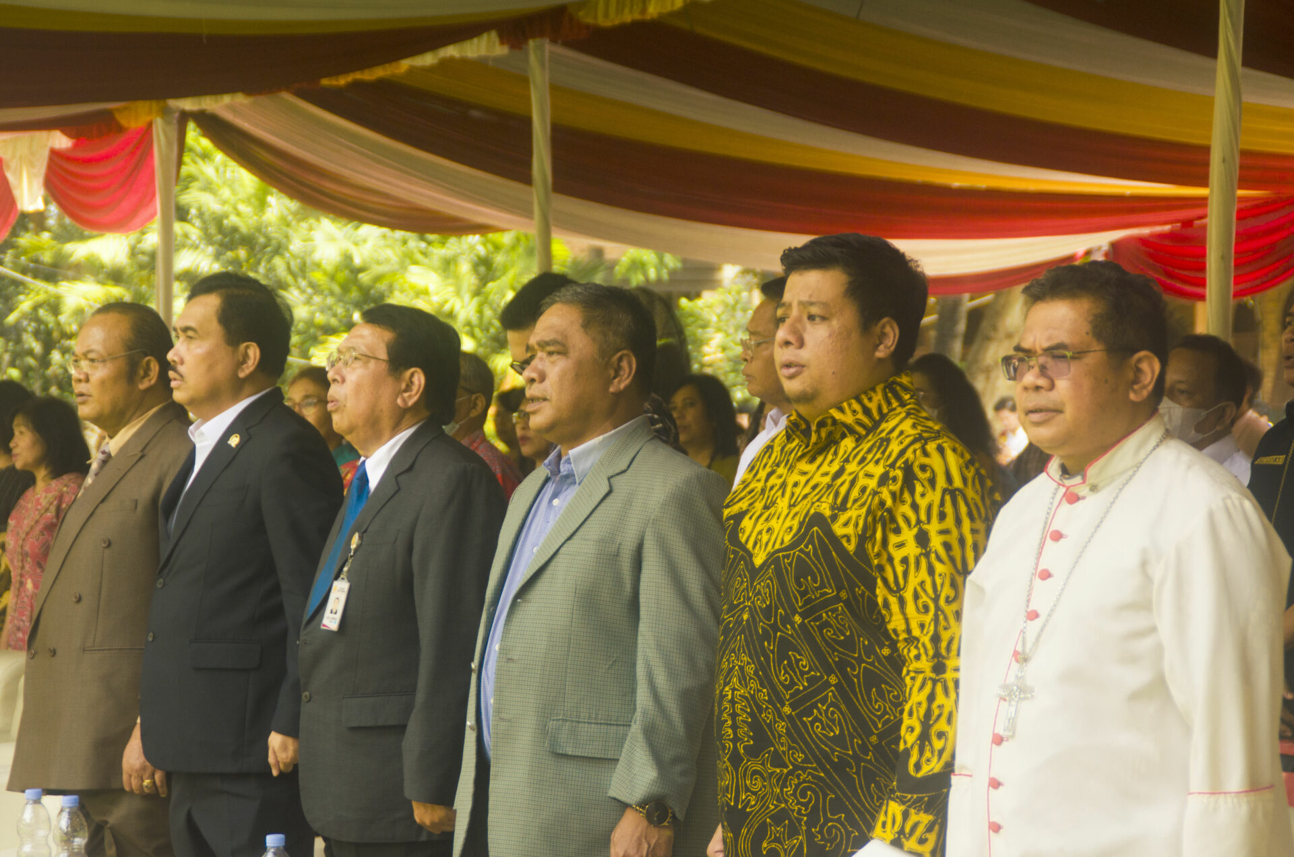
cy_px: 428
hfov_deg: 14.4
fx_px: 5112
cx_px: 647
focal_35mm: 142
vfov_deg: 9.6
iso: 200
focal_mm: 95
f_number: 5.6
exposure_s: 1/250
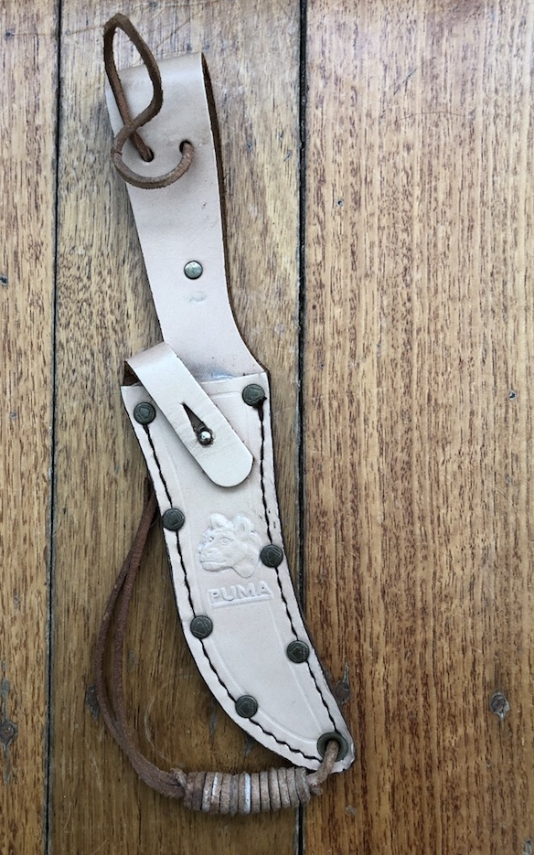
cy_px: 426
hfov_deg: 41.7
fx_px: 699
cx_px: 228
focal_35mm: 30
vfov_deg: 62.9
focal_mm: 3.99
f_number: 1.8
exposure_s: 1/20
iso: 40
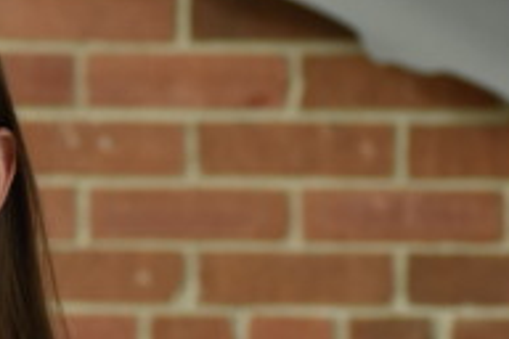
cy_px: 323
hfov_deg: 4.4
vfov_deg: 2.9
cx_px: -98
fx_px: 6631
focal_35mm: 469
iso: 800
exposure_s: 1/200
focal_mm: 100
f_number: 4.8
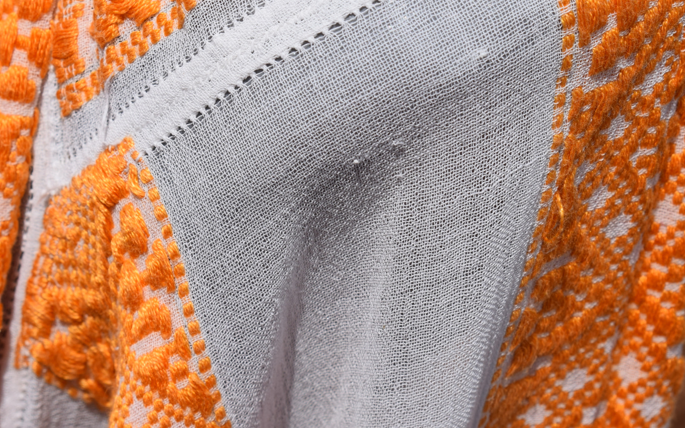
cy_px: 205
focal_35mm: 125
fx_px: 2329
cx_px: 342
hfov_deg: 16.7
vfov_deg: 10.5
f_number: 11
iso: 200
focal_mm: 55
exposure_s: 1/500
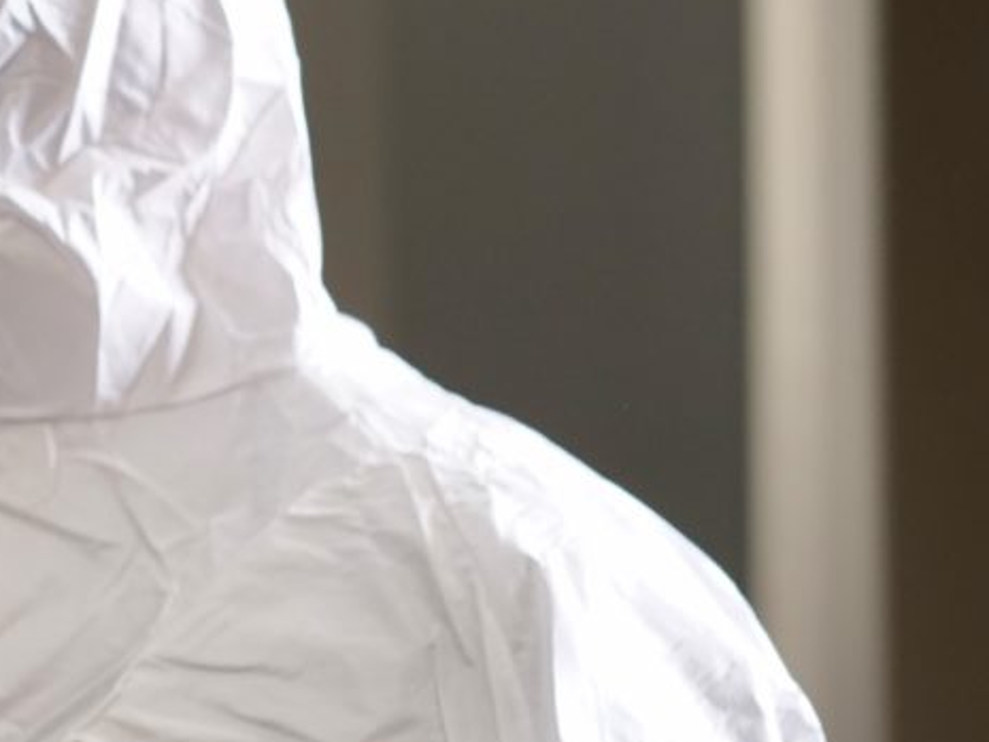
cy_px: 957
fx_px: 12860
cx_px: -1444
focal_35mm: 450
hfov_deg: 4.3
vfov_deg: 3.3
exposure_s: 1/160
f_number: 4
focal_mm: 85
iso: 500
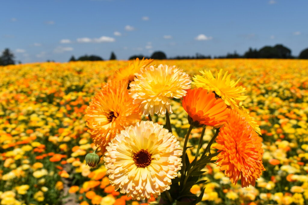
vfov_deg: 35.5
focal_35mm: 38
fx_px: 321
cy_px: 102
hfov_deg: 51.3
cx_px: 154
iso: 100
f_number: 10
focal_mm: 25
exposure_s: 1/400
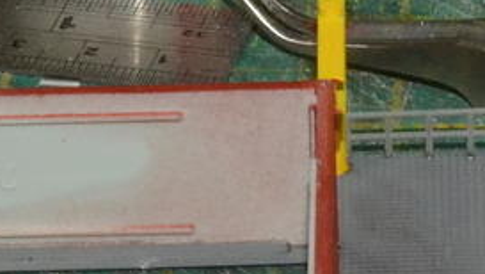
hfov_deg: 7.8
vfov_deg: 4.4
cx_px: 30
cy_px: 441
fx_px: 3552
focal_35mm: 276
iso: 3200
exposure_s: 1/60
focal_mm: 40
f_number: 22
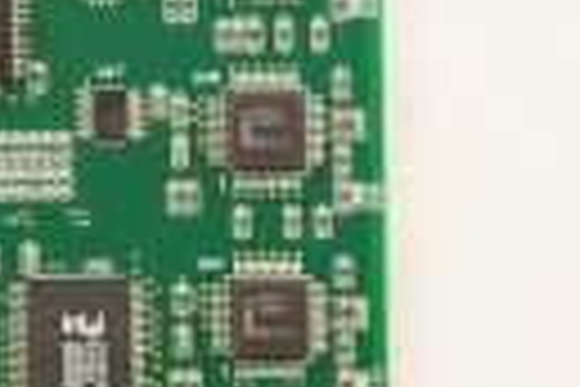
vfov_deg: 5.9
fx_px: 3737
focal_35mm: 232
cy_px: -124
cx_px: -611
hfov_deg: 8.4
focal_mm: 50
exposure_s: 1/160
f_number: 11
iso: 1600
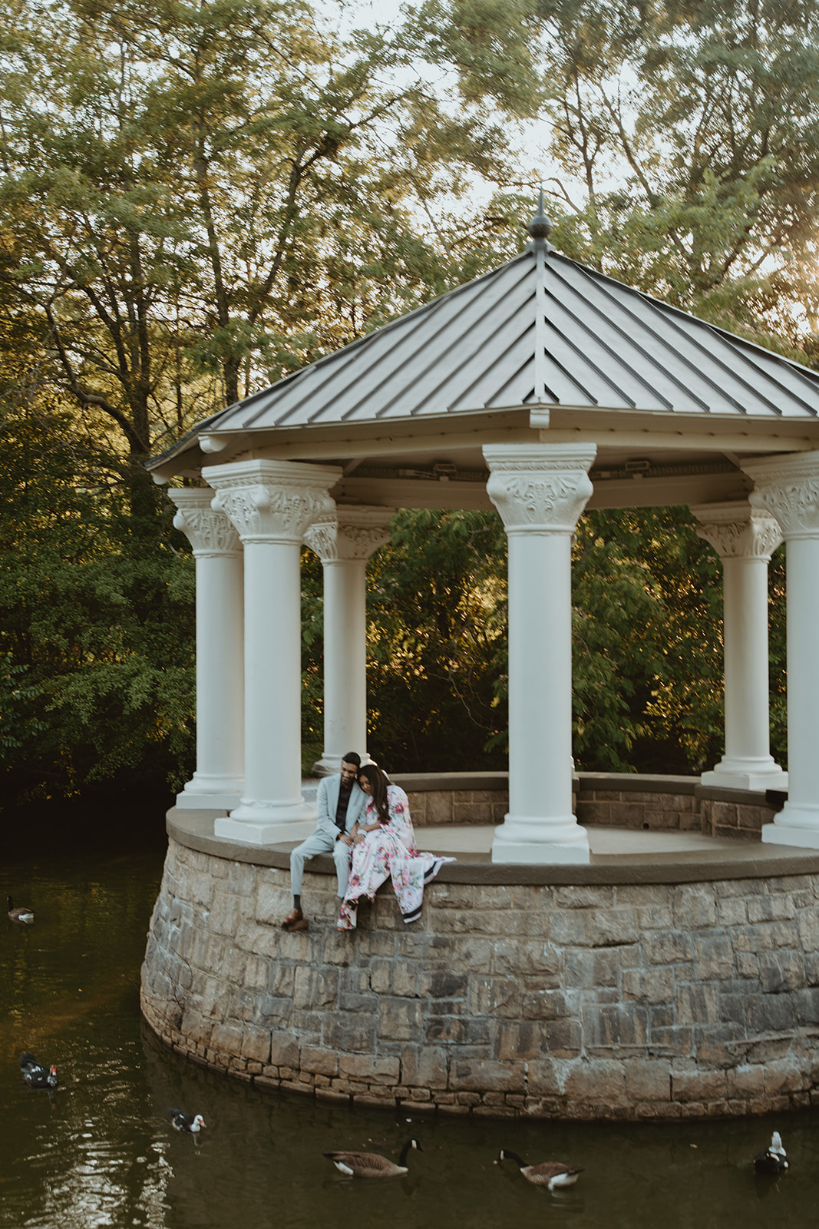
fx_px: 1501
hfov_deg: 30.5
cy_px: 614
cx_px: 410
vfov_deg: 44.5
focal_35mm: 44
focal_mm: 44
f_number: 2.8
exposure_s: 1/160
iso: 125
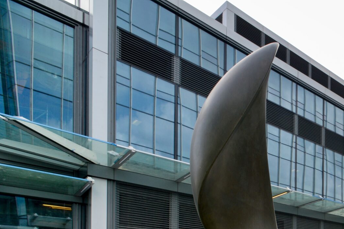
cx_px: 389
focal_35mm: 34
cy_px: 277
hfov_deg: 42.2
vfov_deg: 32.1
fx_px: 325
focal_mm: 14
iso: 200
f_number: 13
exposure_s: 1/50
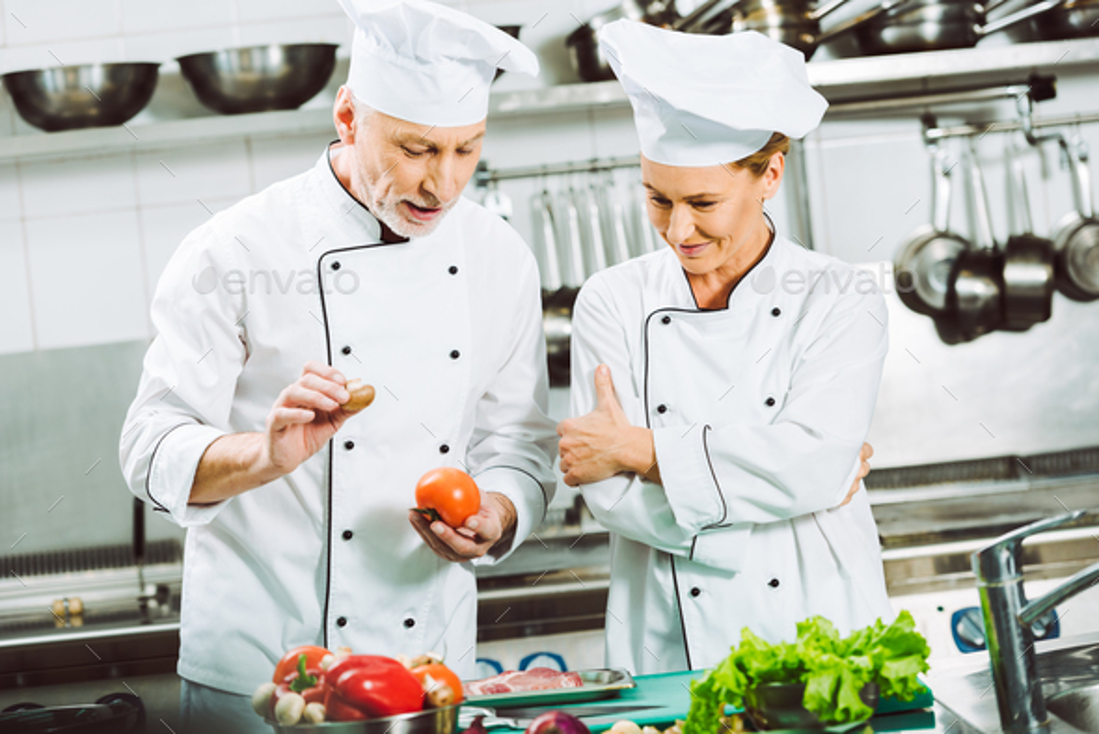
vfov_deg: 11.0
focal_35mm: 125
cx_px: 550
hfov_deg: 16.4
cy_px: 367
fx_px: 3818
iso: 100
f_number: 3.5
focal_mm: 125
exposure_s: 1/200
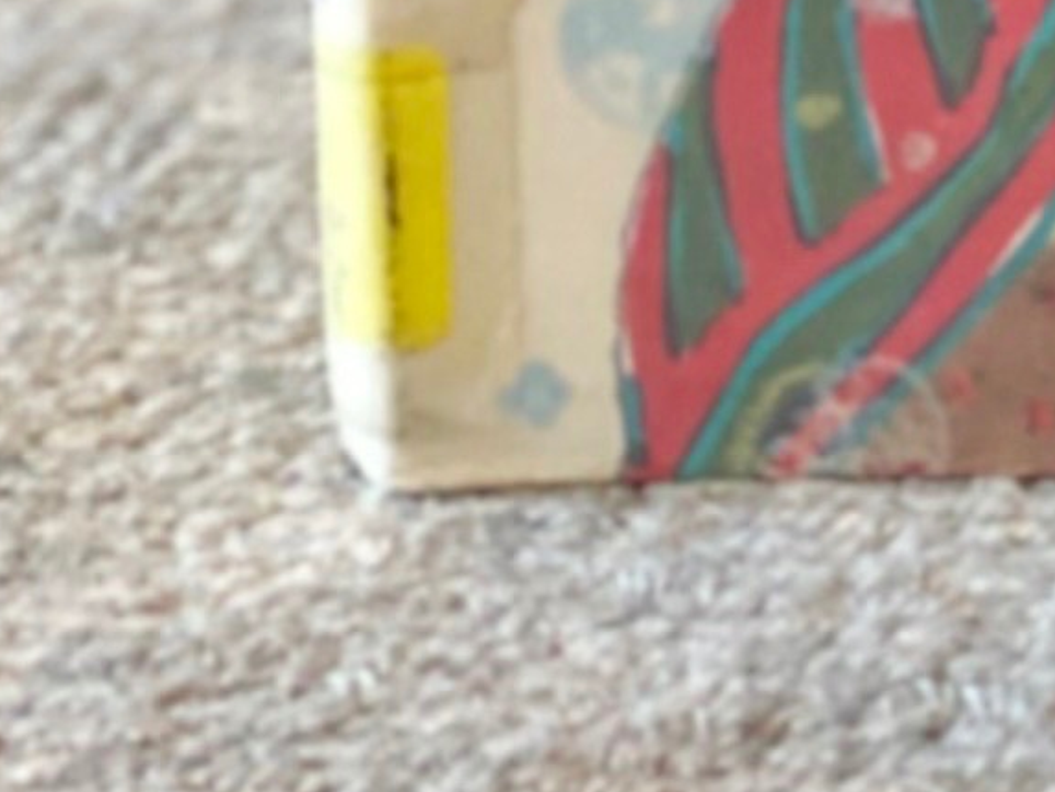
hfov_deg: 10.1
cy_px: -1475
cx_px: 1987
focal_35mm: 183
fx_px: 5579
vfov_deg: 7.3
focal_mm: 4.25
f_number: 1.8
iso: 200
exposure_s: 1/60
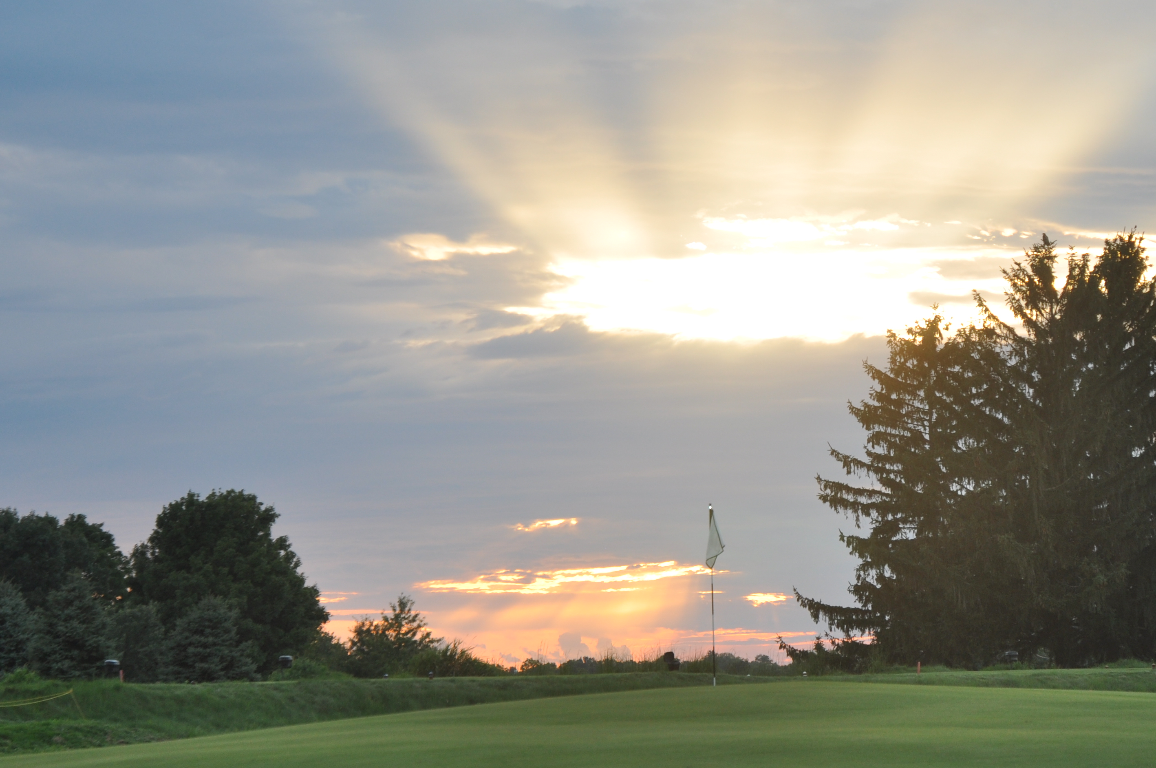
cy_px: 408
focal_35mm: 127
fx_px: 4073
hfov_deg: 16.1
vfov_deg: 10.8
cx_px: 714
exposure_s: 1/200
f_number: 4.5
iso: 200
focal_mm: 56
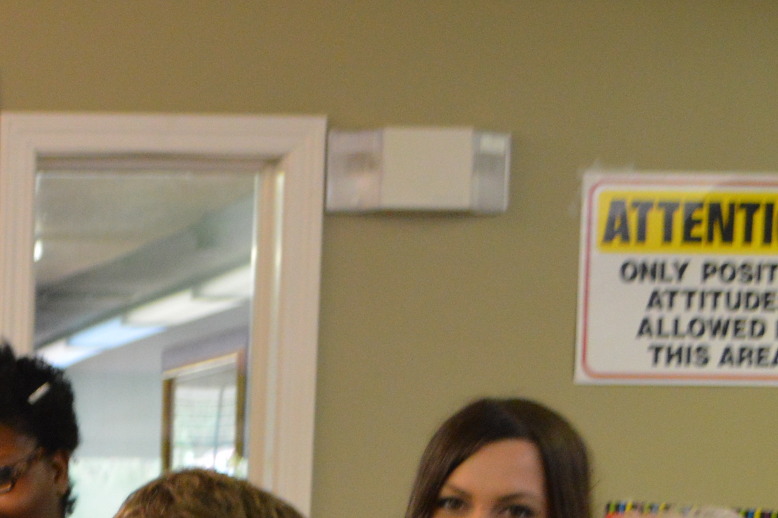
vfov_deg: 10.5
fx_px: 2634
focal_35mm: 122
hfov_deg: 15.2
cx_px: -473
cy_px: 938
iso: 900
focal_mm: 22
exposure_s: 1/60
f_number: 3.8
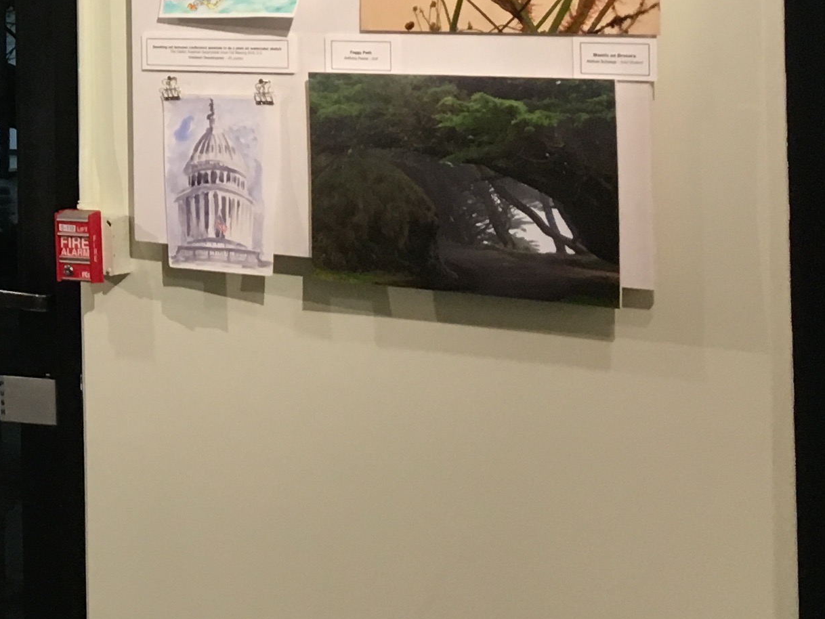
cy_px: -94
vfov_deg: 15.0
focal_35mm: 96
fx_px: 2288
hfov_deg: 18.5
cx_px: -350
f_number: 2.2
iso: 80
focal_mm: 4.15
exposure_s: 1/30
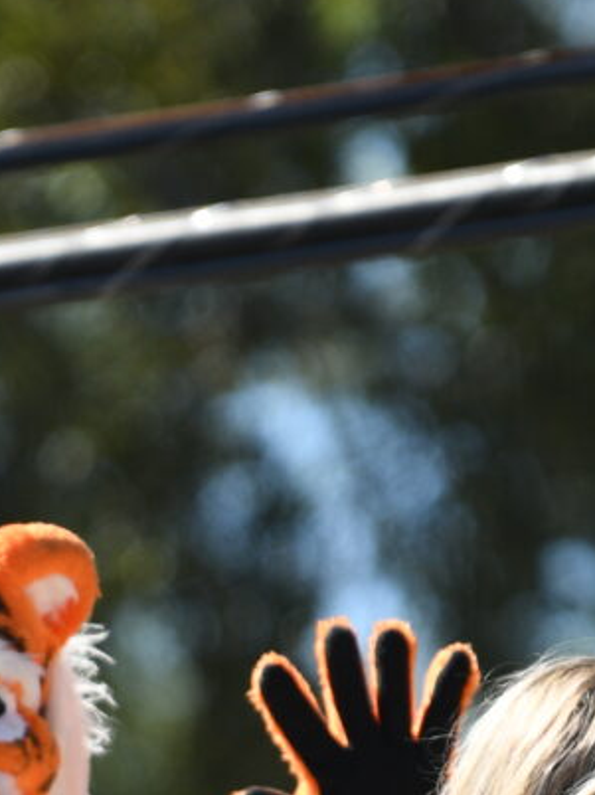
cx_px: 176
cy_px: 969
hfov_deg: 1.3
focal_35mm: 1103
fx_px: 25306
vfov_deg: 1.8
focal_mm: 200
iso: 200
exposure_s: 1/1600
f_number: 2.8
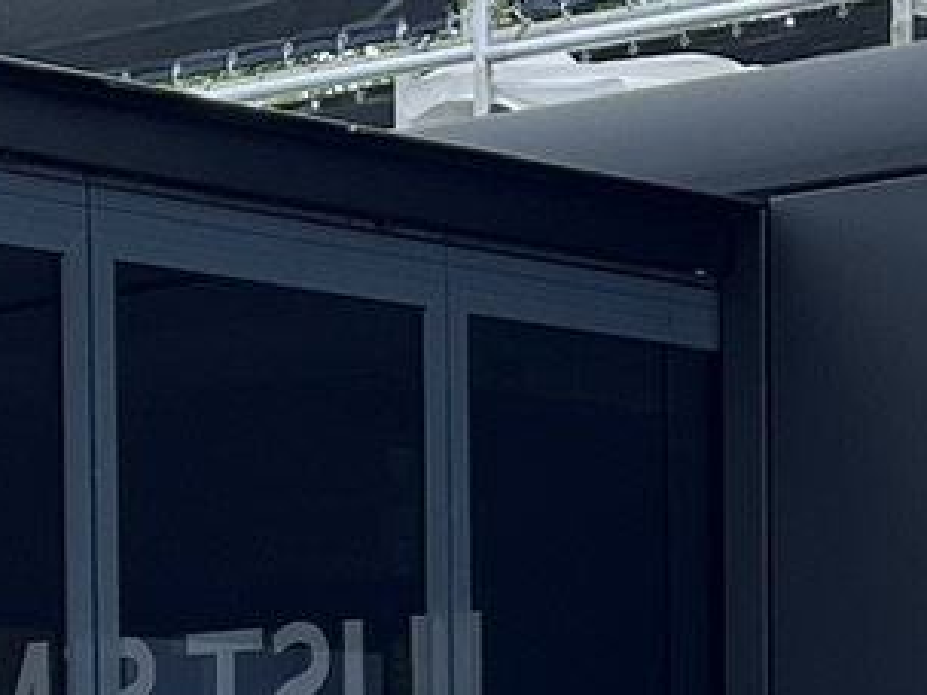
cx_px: 643
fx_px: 4686
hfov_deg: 11.3
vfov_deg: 8.4
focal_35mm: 175
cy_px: 927
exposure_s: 1/1488
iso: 50
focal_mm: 5.7
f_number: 1.5
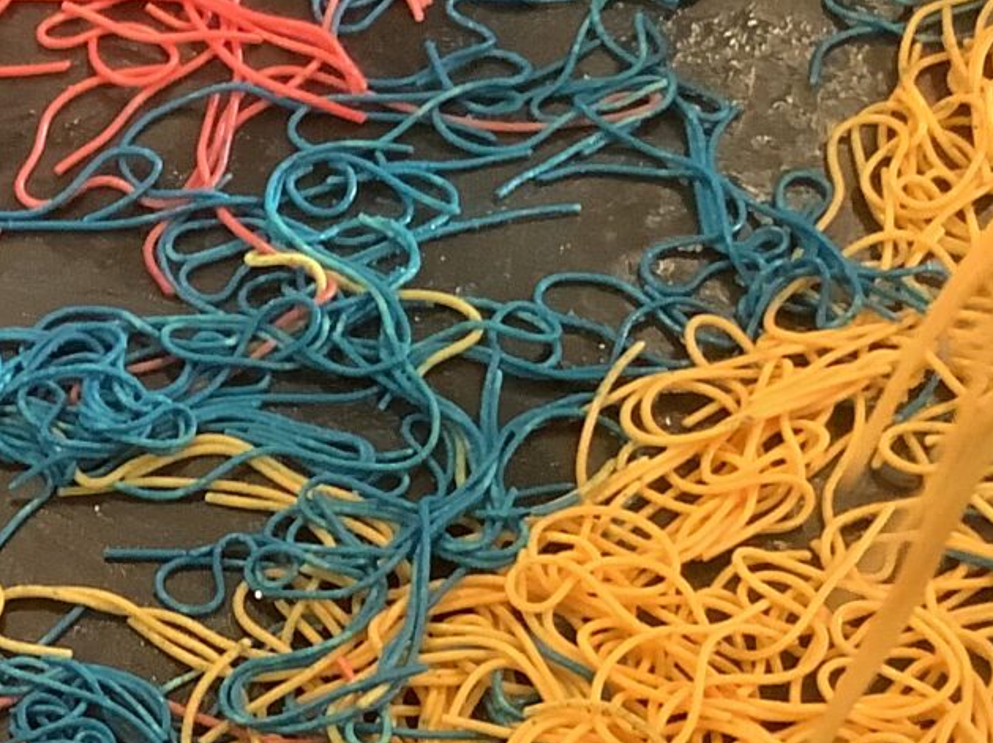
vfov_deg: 13.7
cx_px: -431
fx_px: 2896
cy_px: 1133
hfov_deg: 17.7
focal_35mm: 101
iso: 320
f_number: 2.4
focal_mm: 3.3
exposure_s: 1/33
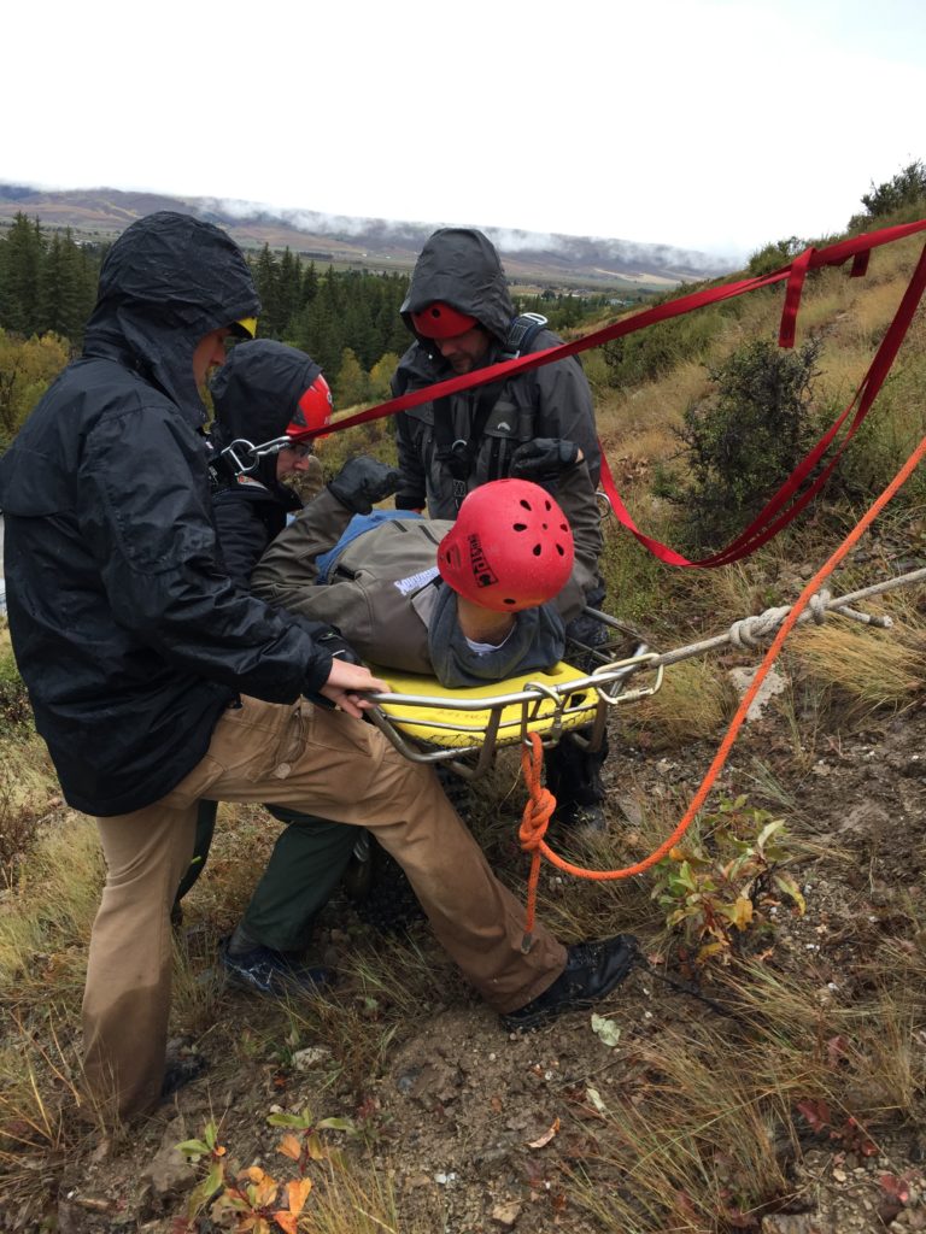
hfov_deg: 48.2
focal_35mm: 29
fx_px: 1034
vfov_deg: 61.7
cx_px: 463
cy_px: 617
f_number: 2.2
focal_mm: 4.15
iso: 32
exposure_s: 1/120
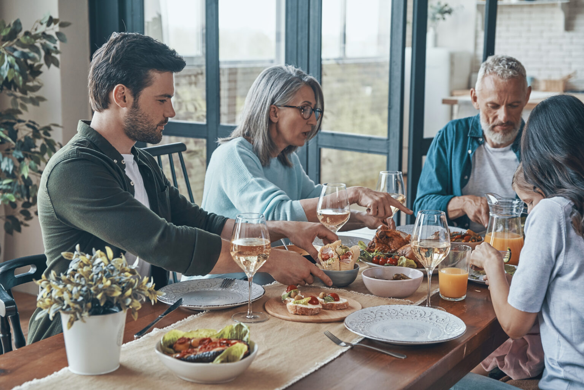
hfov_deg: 33.4
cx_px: 292
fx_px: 974
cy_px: 195
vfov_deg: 22.6
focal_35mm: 60
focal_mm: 60
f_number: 4
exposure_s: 1/160
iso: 640
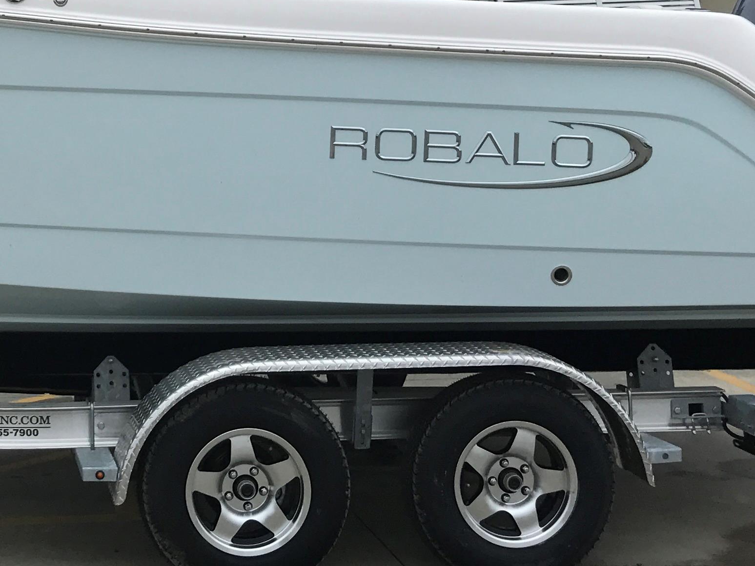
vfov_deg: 19.7
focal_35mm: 73
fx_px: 1592
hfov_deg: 25.8
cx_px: 70
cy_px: 31
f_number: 1.8
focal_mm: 3.99
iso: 20
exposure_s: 1/948
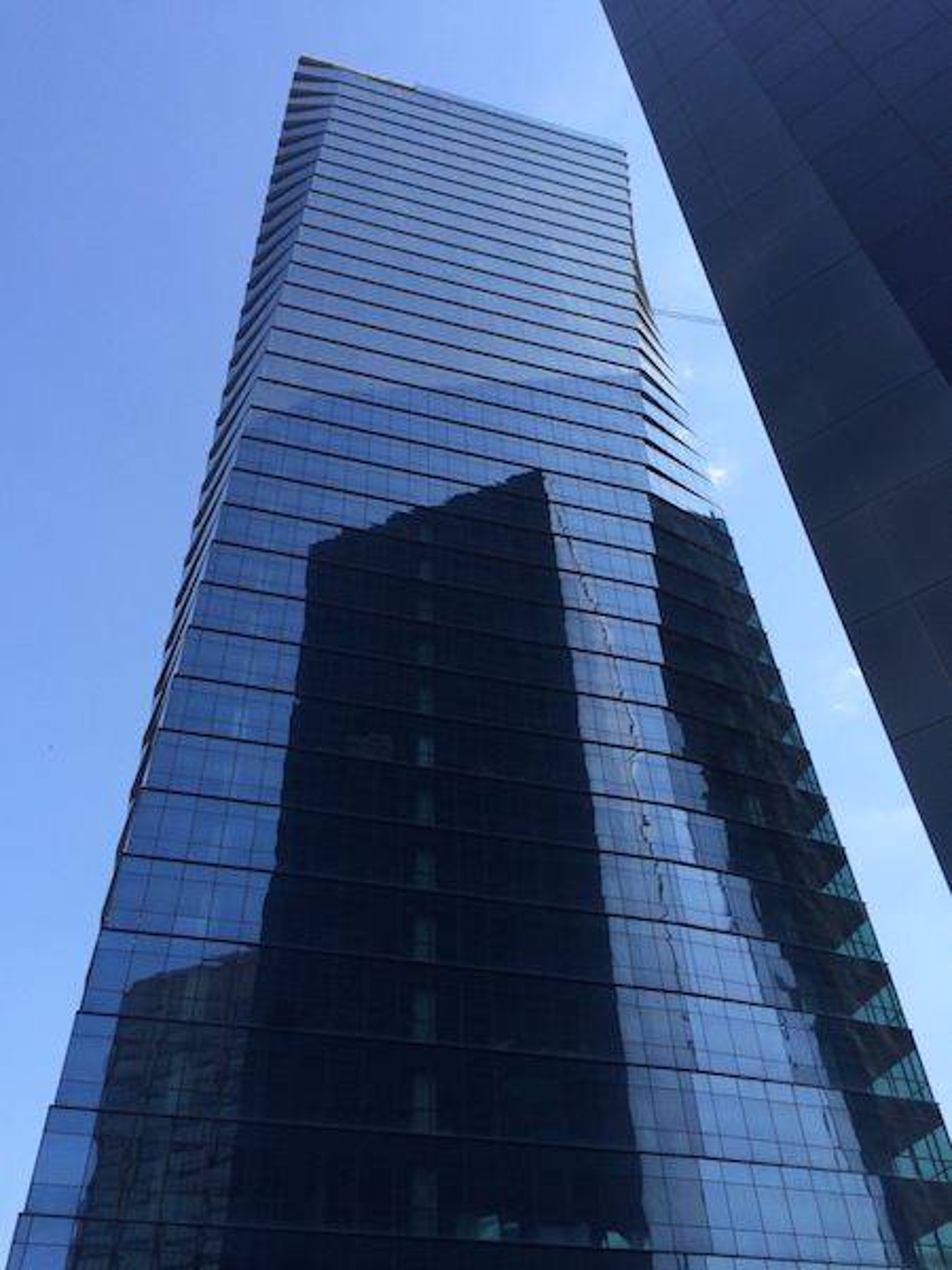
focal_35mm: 29
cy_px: 635
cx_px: 476
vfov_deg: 61.7
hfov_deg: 48.2
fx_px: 1063
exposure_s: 1/1140
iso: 32
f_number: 2.2
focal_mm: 4.15
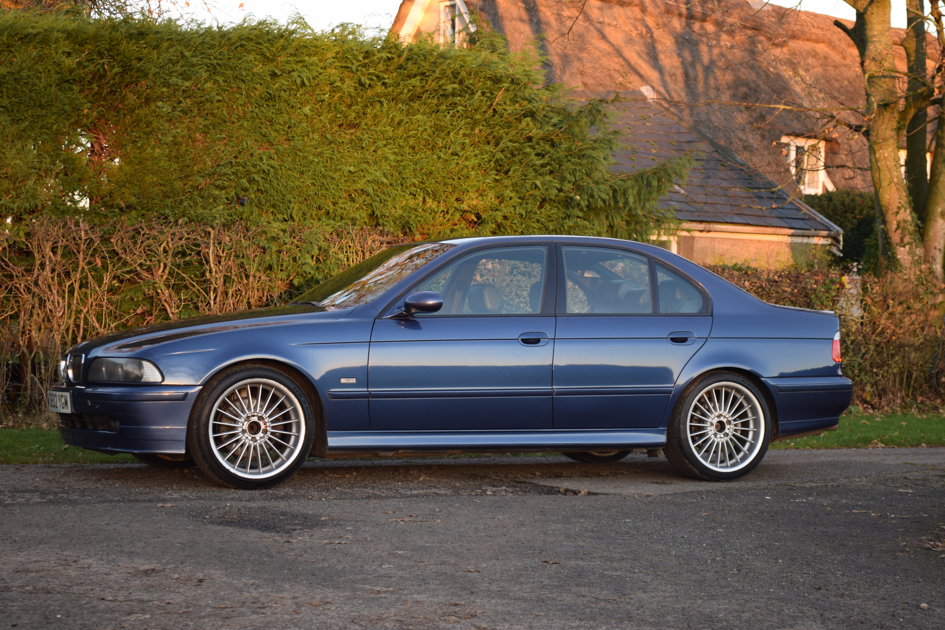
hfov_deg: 28.1
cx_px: 472
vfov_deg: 18.9
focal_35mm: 72
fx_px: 1890
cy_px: 315
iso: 400
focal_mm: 48
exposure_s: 1/60
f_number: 5.6
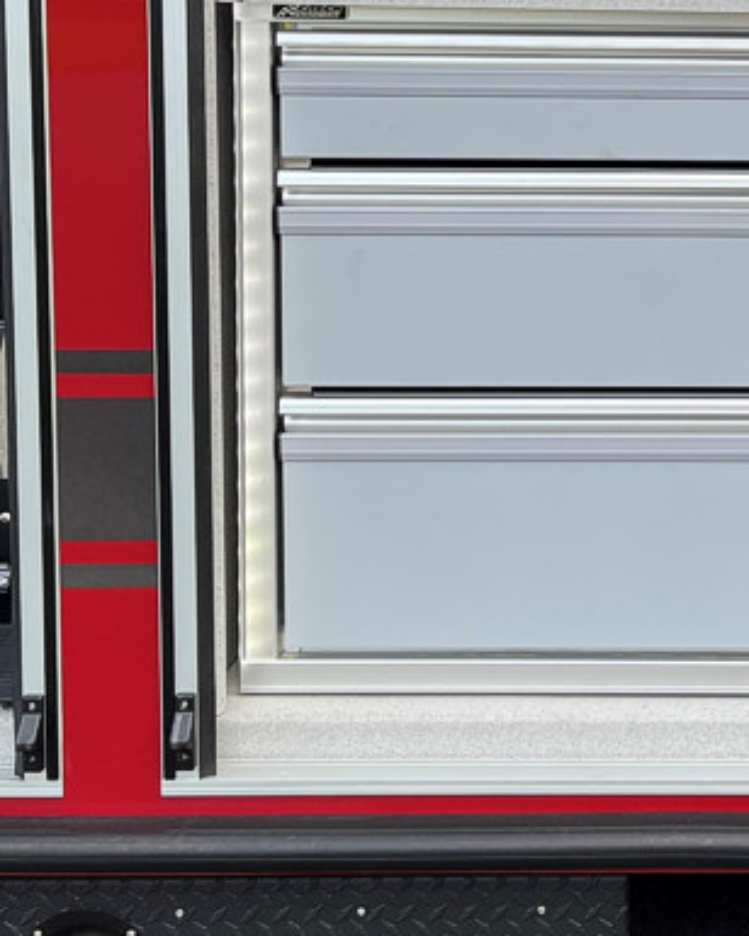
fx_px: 1829
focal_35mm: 66
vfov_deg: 27.5
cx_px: 795
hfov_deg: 22.1
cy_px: 71
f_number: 1.6
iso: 50
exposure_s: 1/532
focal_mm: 5.1
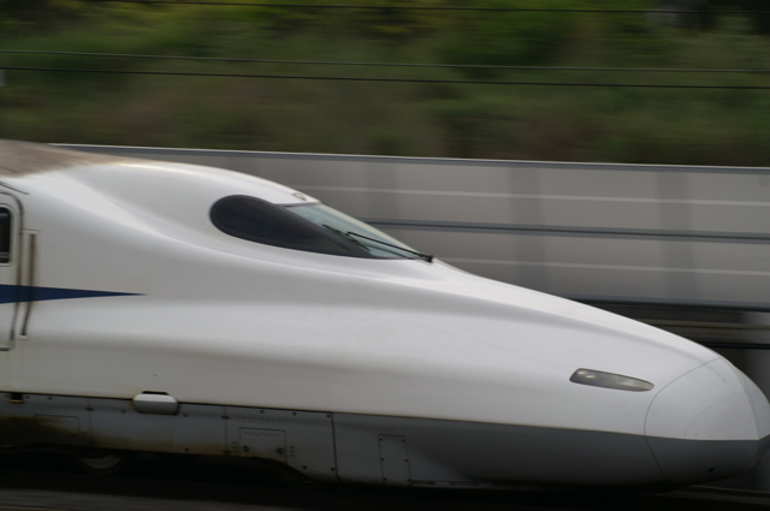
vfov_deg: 5.7
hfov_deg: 8.6
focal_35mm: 240
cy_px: 256
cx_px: 385
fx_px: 5127
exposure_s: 1/200
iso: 100
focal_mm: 160
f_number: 9.5
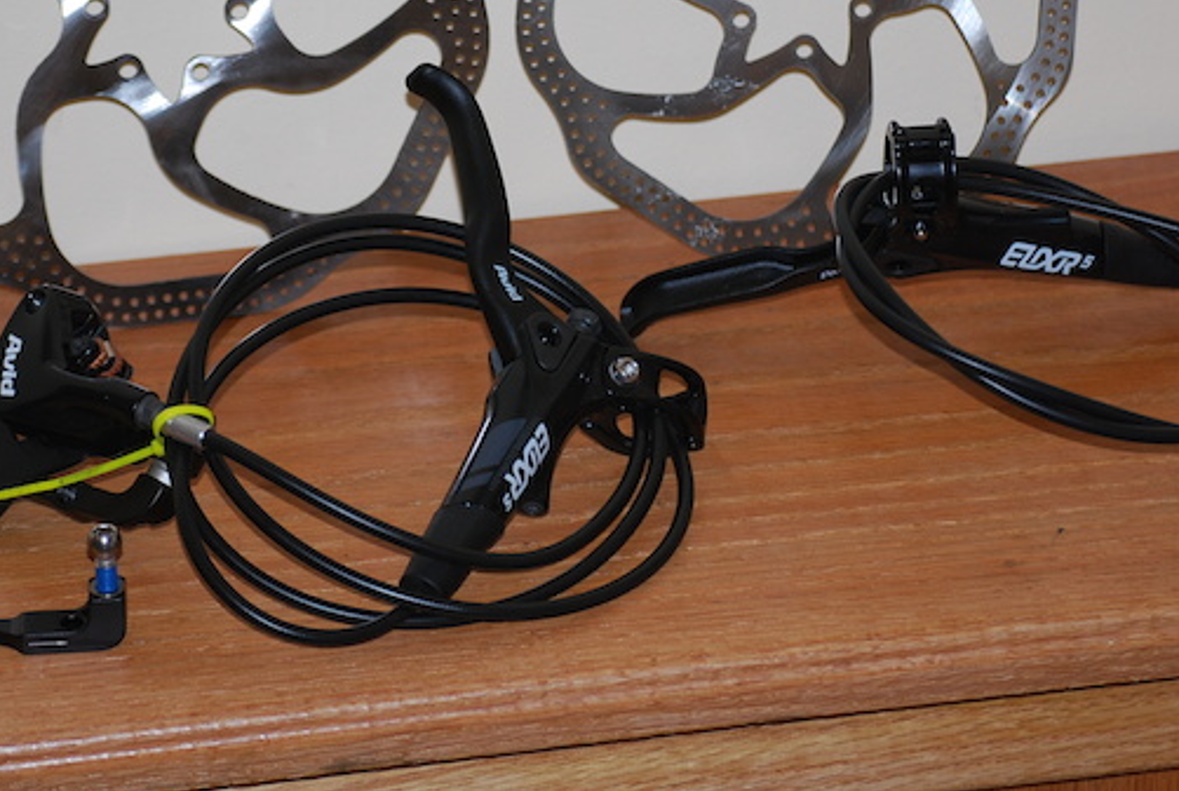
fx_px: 5645
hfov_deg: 11.9
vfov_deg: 8.0
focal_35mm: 172
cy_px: 194
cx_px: 561
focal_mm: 72
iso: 200
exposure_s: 1/60
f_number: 4.2
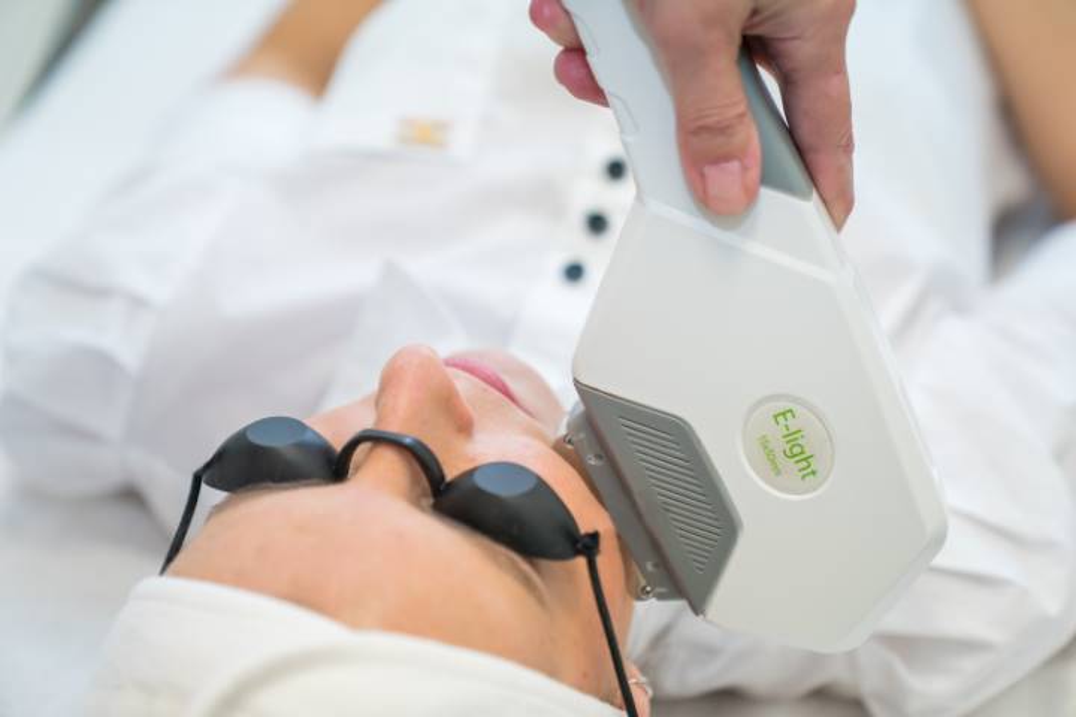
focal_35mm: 70
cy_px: 358
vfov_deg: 19.5
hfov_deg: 28.8
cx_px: 538
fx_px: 2092
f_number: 2.8
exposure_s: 1/160
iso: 400
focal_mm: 70
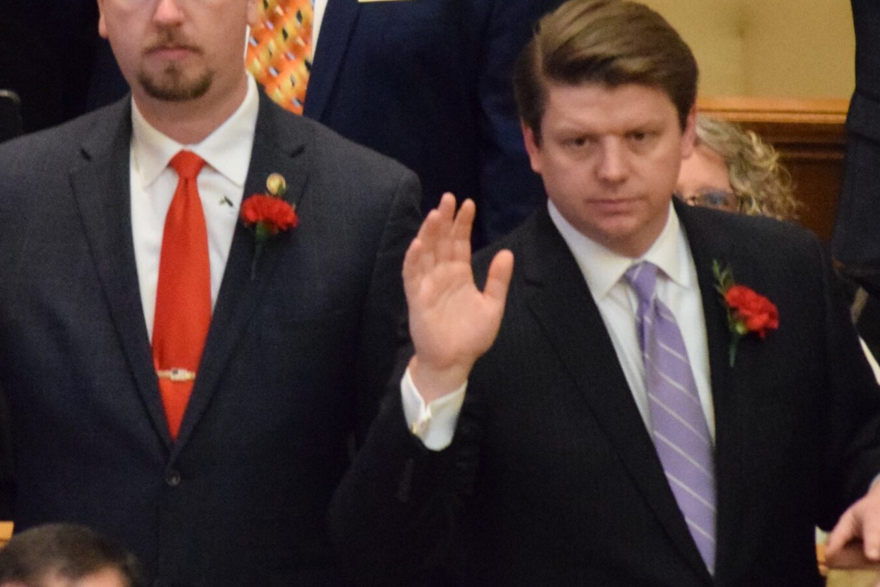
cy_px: 300
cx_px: 579
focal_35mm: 455
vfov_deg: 3.0
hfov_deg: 4.5
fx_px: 11121
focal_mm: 160
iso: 6400
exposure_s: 1/80
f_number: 5.3
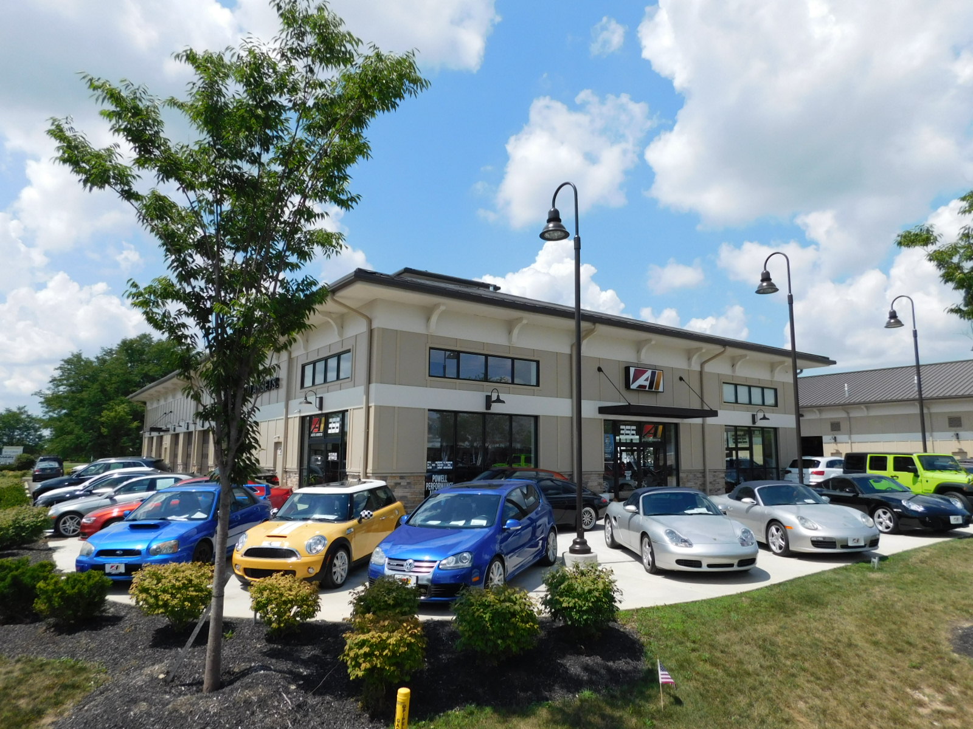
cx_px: 486
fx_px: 646
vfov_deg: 58.9
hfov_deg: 73.9
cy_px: 364
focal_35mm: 23
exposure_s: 1/500
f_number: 6
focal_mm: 4
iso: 125
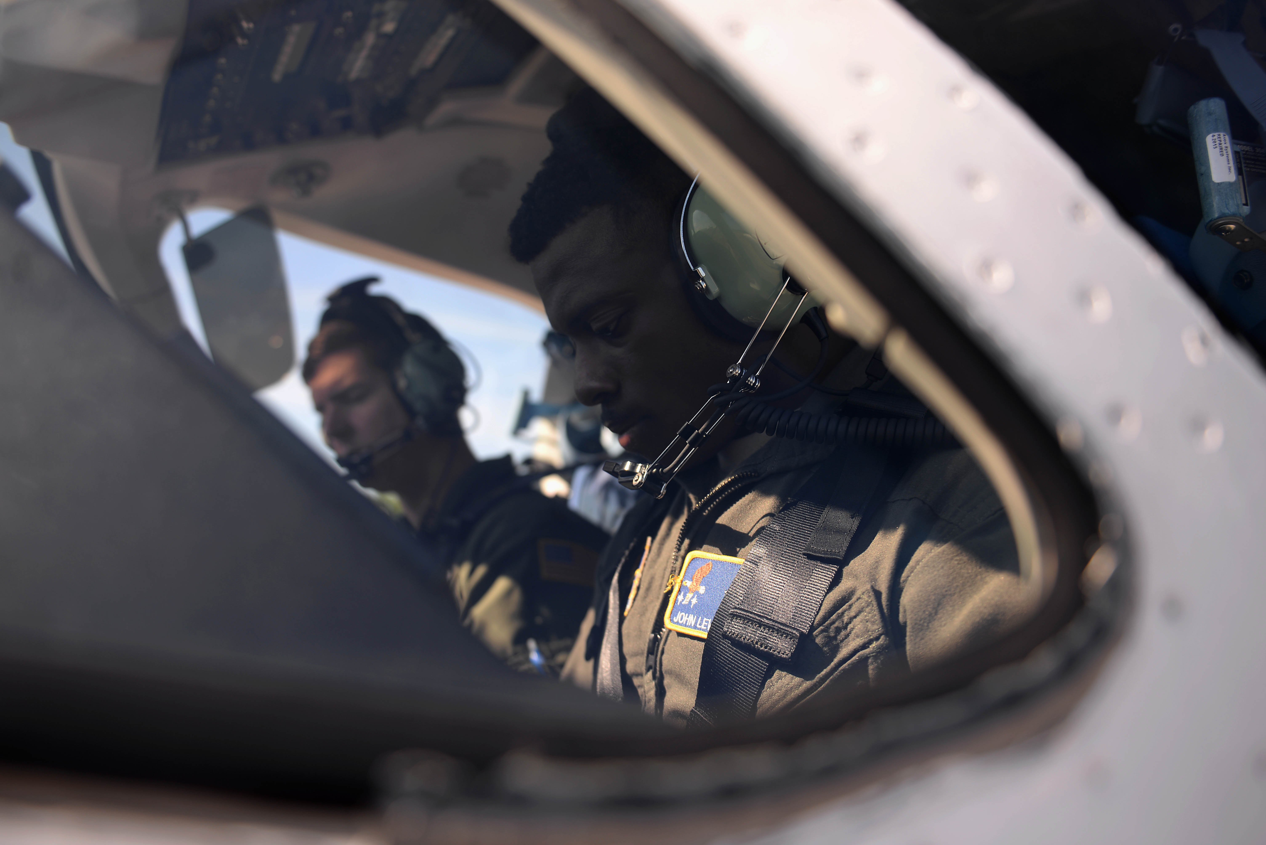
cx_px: 633
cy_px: 422
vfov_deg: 42.4
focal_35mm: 31
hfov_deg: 60.3
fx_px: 1091
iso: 100
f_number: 2.8
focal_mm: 31
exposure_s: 1/1000
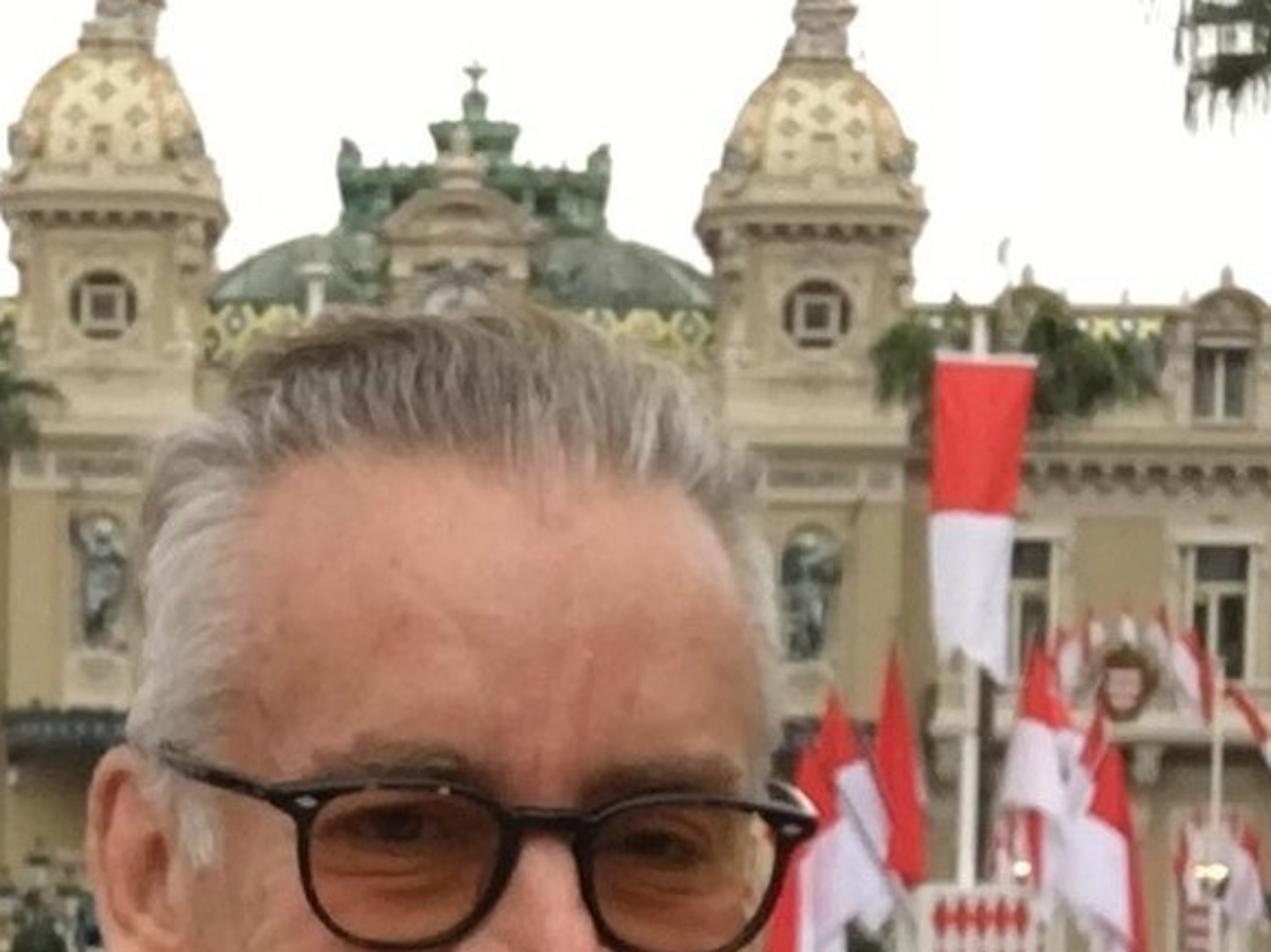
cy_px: 1000
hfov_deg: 19.0
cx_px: 438
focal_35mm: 103
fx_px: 3780
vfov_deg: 14.1
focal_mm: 2.65
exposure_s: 1/100
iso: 64
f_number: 2.2
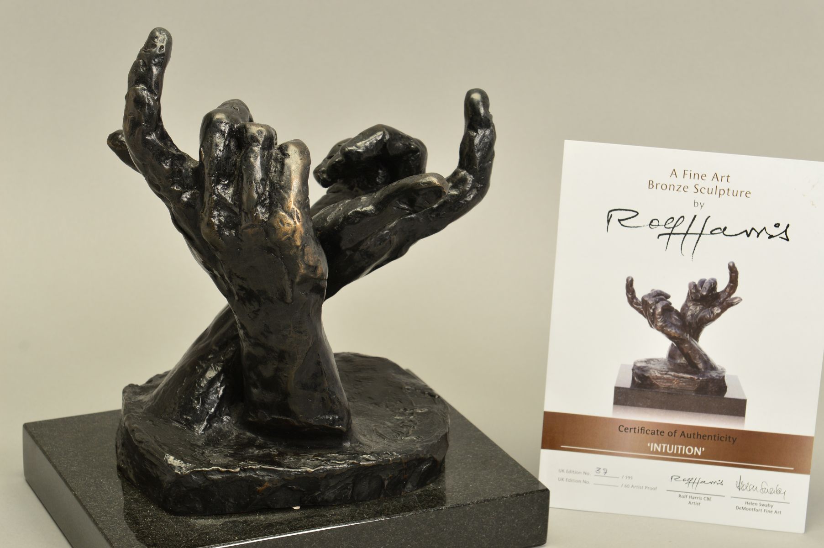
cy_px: 274
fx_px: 2127
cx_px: 412
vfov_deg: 14.7
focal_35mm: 93
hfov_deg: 21.9
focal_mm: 62
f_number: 9
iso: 100
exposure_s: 1/100
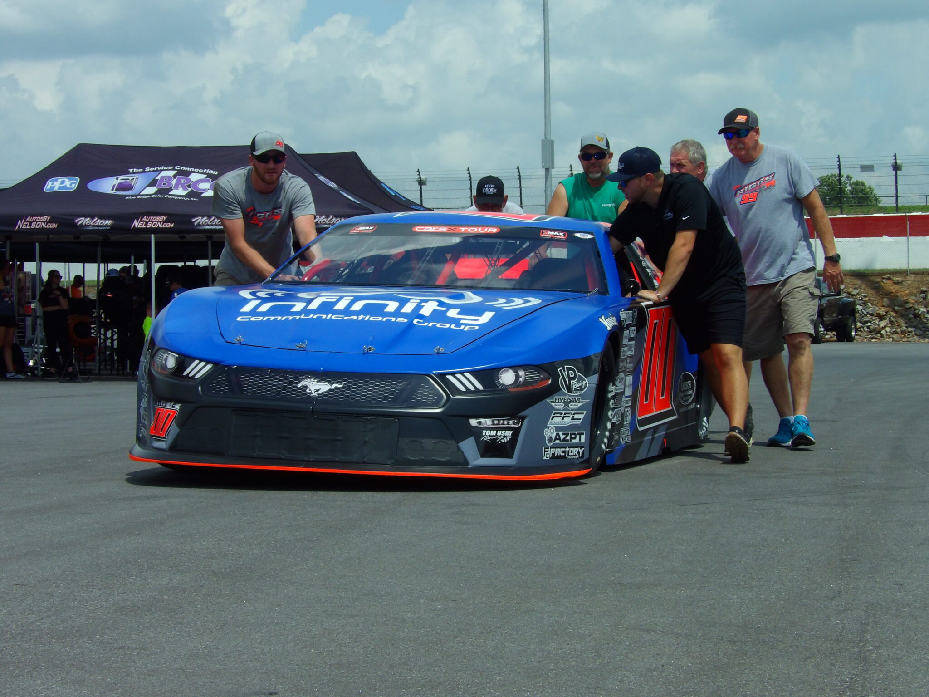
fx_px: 2737
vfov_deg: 14.5
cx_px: 464
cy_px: 348
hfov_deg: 19.3
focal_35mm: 102
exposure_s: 1/500
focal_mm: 18.2
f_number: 7.2
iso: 149
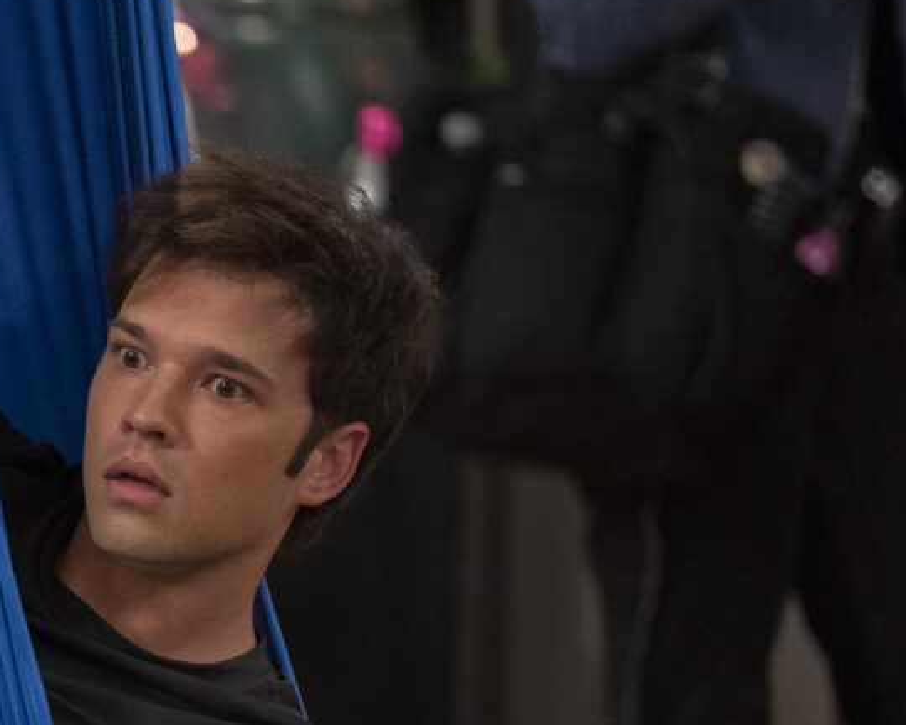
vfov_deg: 3.4
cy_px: 634
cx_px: -154
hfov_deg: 4.3
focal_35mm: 452
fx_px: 12120
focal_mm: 197
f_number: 2.8
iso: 10000
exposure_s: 1/400
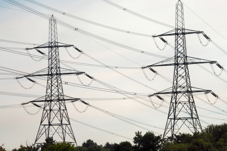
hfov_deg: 13.1
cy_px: 76
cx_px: 114
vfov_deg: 8.7
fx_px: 992
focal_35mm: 158
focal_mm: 105
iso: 200
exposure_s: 1/125
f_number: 22
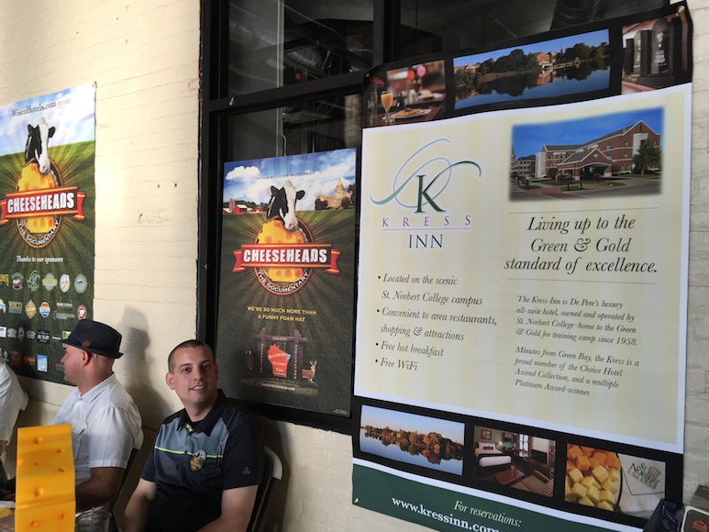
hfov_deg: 60.0
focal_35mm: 30
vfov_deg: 46.8
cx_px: 356
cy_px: 267
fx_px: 615
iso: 40
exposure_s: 1/120
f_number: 2.2
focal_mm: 4.15
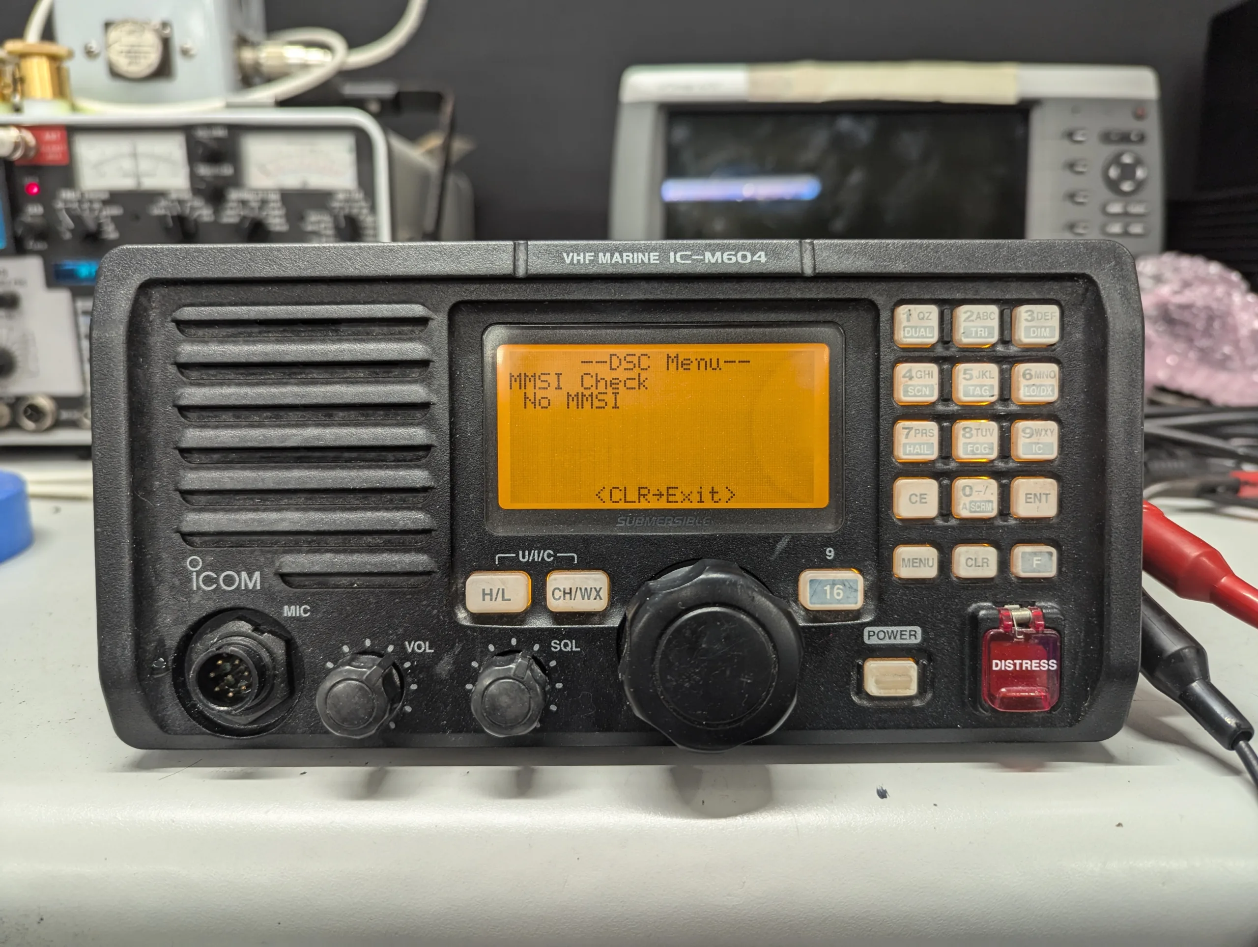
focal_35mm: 24
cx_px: 629
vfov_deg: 56.9
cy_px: 474
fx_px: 874
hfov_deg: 71.5
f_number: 1.85
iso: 81
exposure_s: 1/30
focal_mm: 6.81
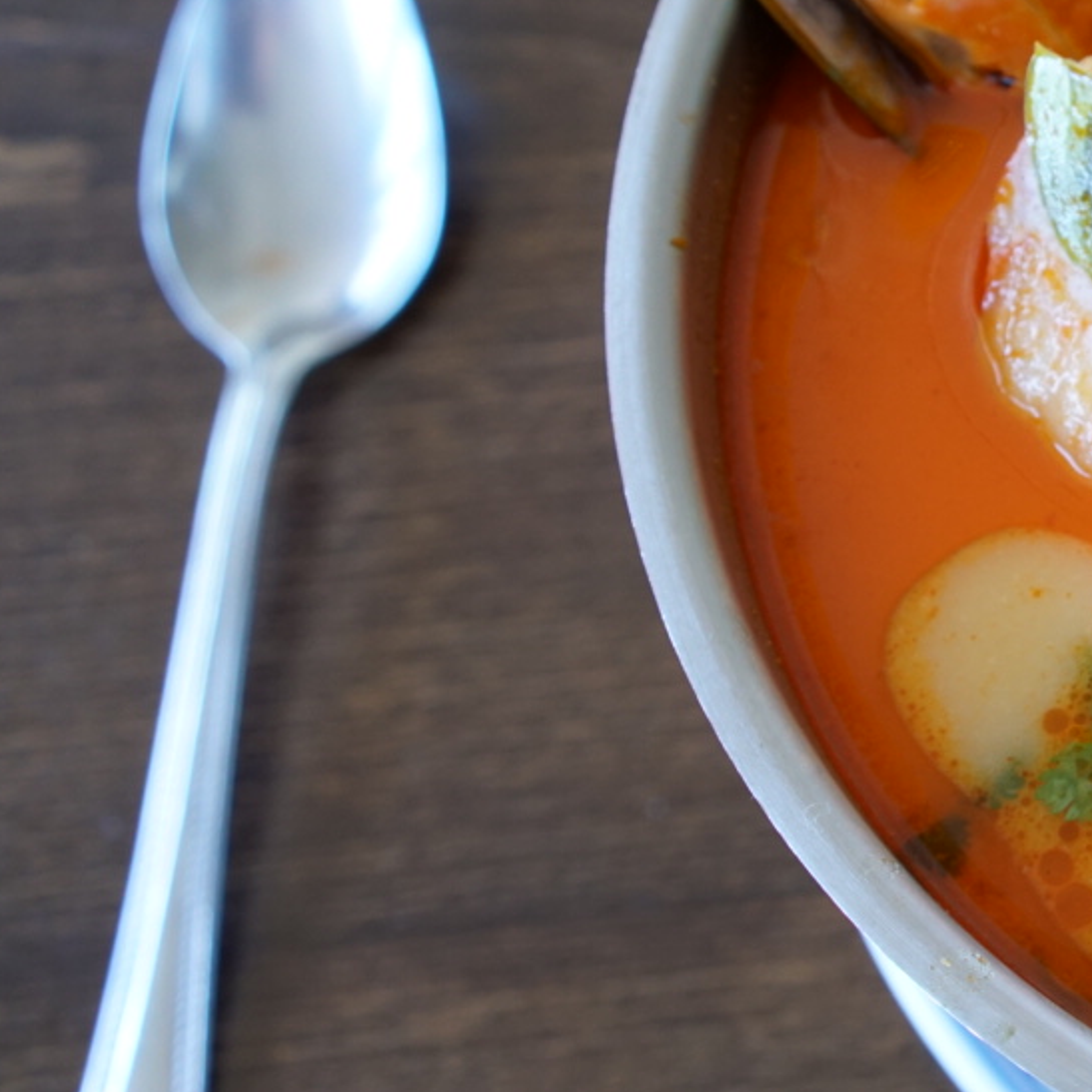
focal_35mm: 88
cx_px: 1455
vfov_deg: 19.6
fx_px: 3141
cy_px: 345
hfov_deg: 18.3
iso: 800
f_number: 5
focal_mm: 35
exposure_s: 1/50
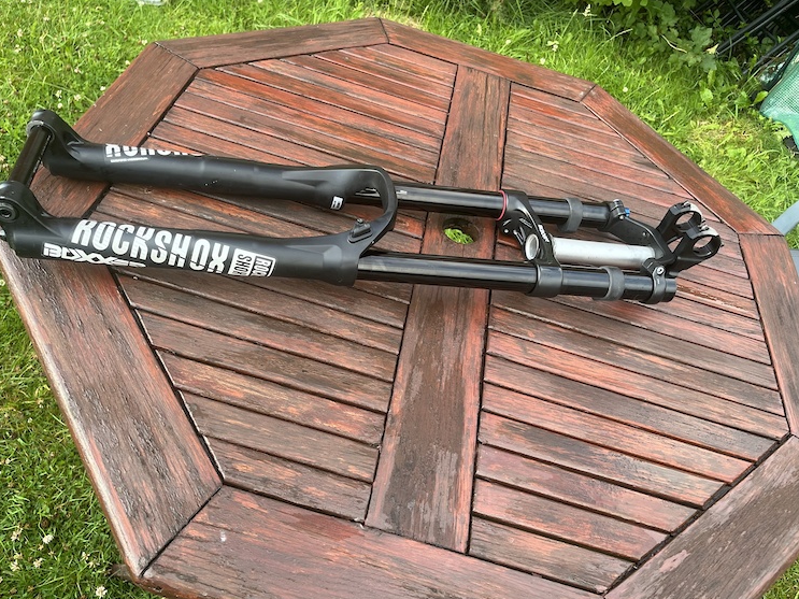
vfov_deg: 49.7
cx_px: 371
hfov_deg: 63.4
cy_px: 297
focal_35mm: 28
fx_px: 646
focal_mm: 5.1
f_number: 1.6
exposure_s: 1/129
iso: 50
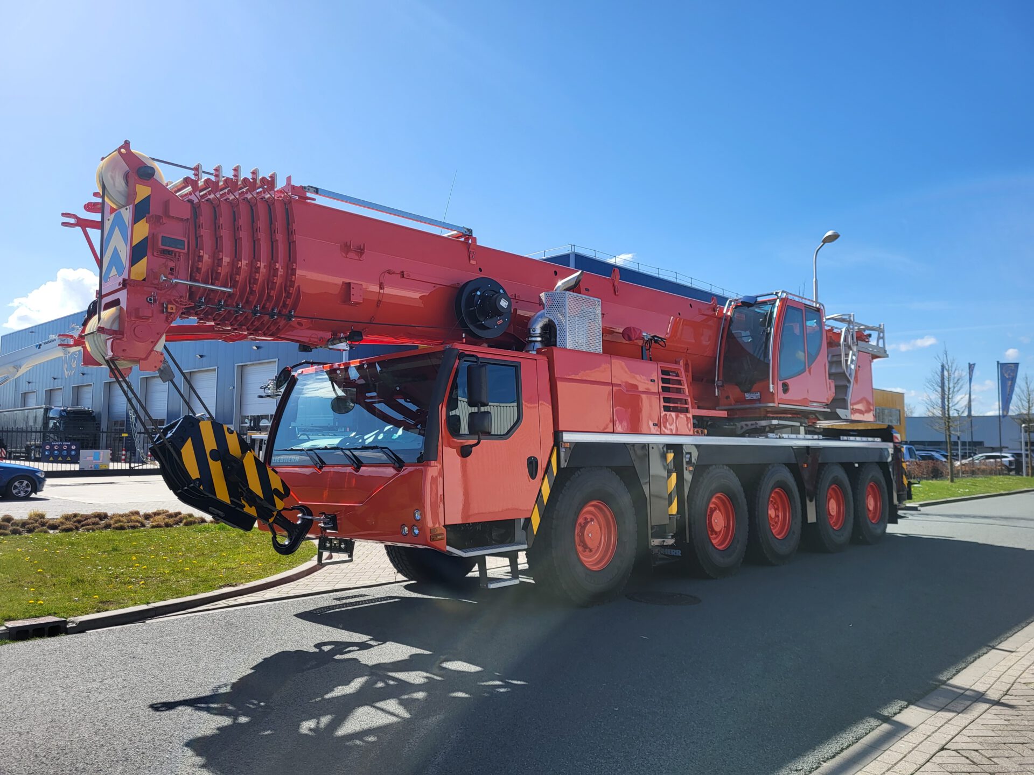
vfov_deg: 53.1
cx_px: 517
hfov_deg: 67.3
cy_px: 388
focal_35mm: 26
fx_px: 777
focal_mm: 5.4
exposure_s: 1/2140
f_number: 1.8
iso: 40
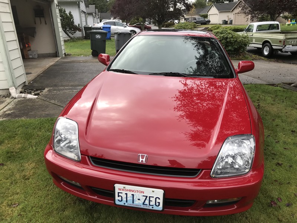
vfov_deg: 49.7
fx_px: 240
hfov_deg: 63.4
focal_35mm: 28
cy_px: 112
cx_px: 148
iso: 20
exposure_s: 1/471
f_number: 1.8
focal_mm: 3.99
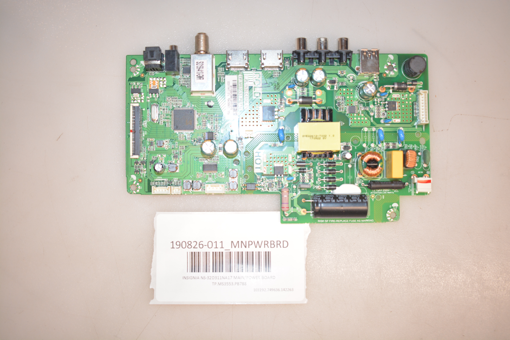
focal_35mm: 36
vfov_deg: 36.9
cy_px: 170
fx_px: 510
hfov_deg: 53.1
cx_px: 255
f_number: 4
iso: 1000
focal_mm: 24
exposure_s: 1/200
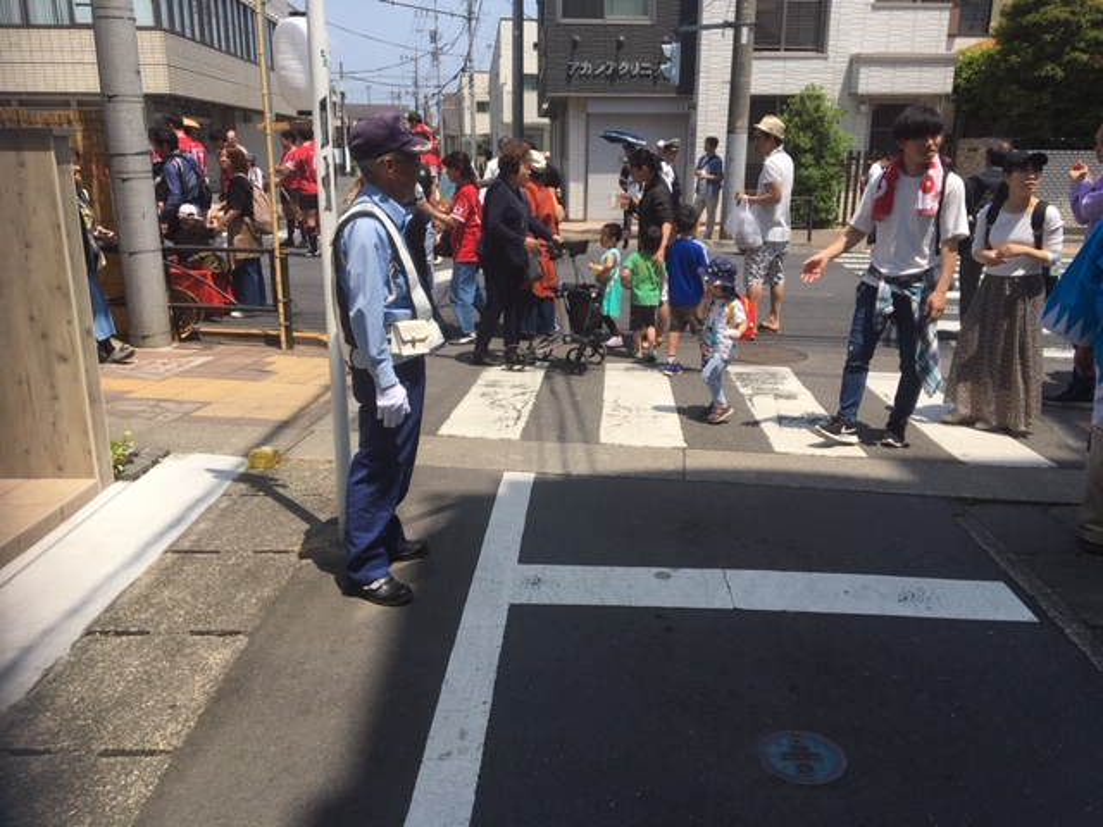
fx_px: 924
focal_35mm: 29
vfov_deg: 48.2
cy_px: 414
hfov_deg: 61.7
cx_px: 552
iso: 25
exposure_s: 1/1637
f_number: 2.2
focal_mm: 4.15
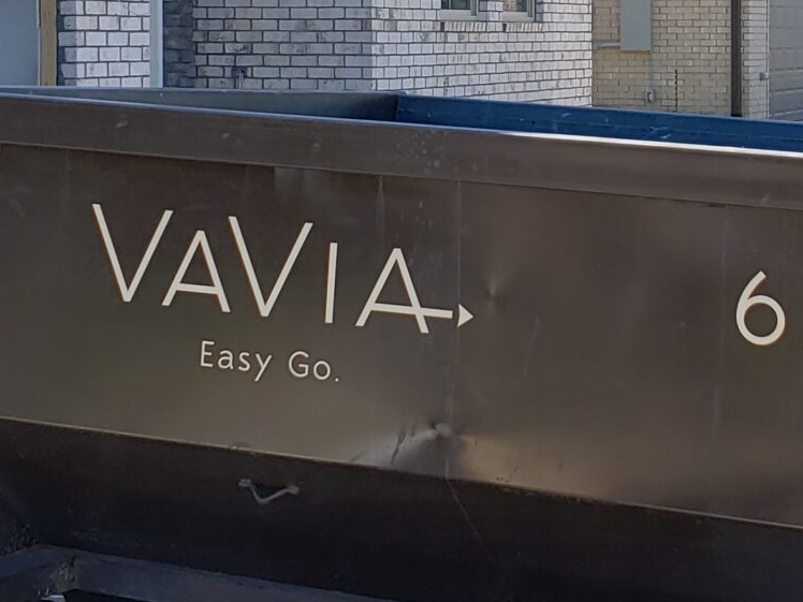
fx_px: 2065
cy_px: 21
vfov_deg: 16.3
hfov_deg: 21.7
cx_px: 667
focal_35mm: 89
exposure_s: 1/752
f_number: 2.4
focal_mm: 4.3
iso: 50
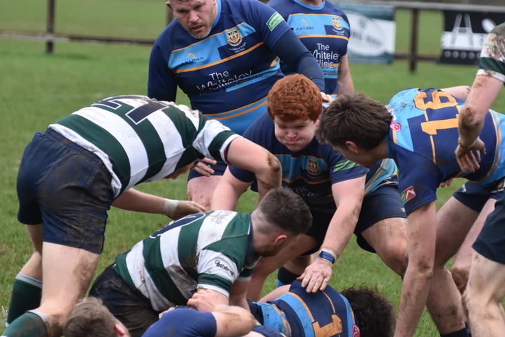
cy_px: 166
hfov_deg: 5.5
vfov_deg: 3.7
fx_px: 5260
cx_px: 313
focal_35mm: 375
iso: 800
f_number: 5
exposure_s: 1/400
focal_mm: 170
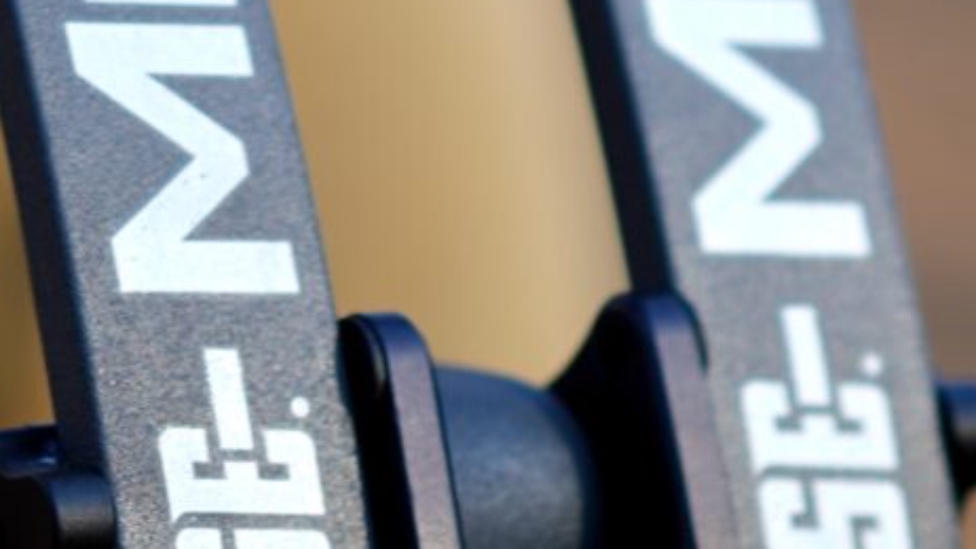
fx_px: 8257
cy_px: -453
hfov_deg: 6.7
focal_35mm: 319
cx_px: -2
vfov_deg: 3.8
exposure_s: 1/250
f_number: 2.5
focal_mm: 55
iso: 64
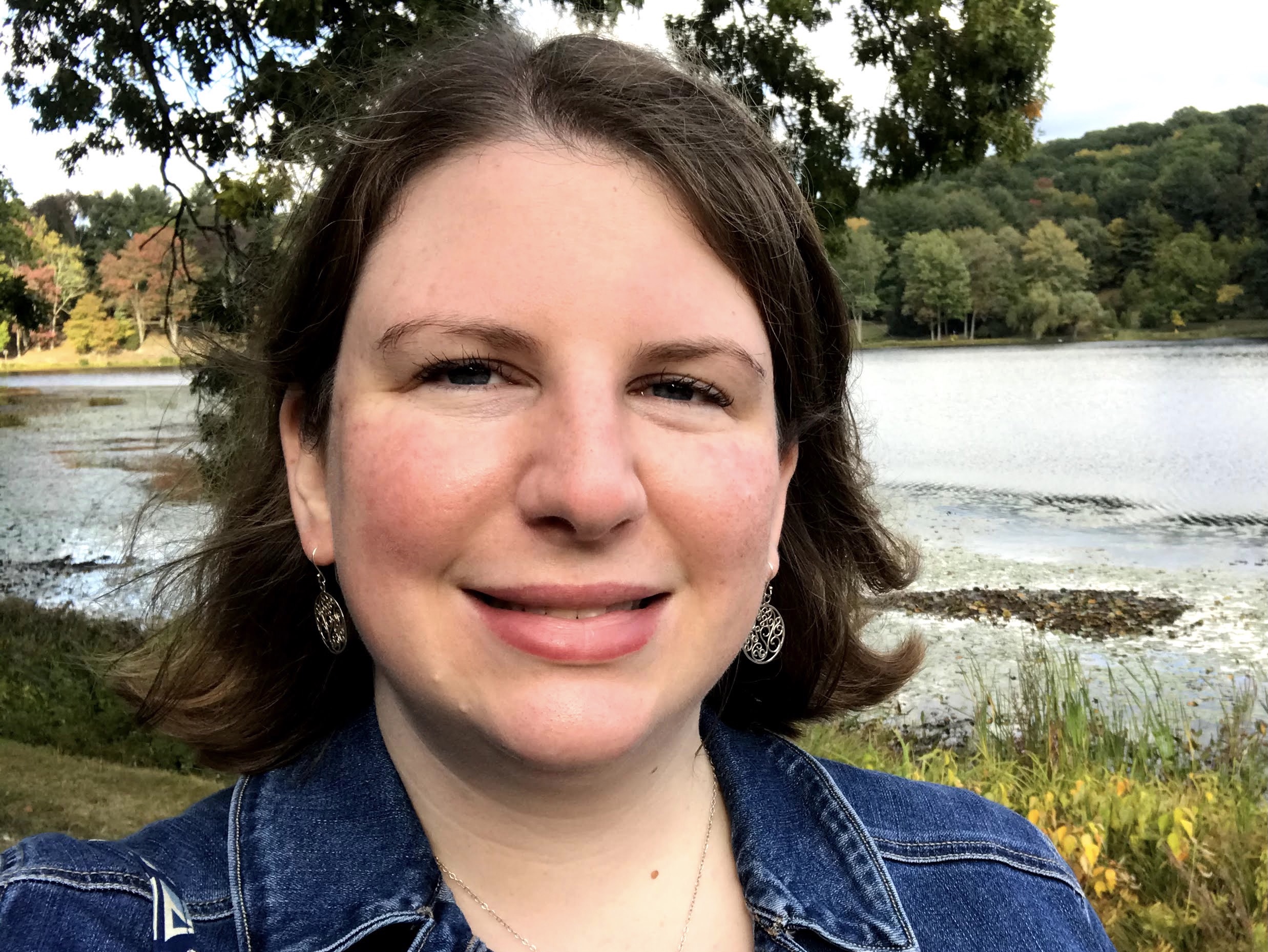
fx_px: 1173
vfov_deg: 44.2
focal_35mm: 32
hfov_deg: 56.8
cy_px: 476
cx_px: 634
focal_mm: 2.87
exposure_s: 1/322
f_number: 2.2
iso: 25
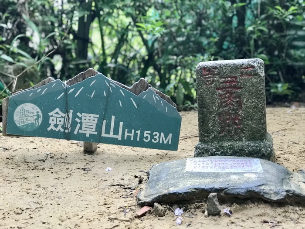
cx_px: 152
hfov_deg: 33.8
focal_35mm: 57
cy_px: 114
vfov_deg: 25.7
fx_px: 502
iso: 250
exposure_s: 1/60
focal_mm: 6.6
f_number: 2.8
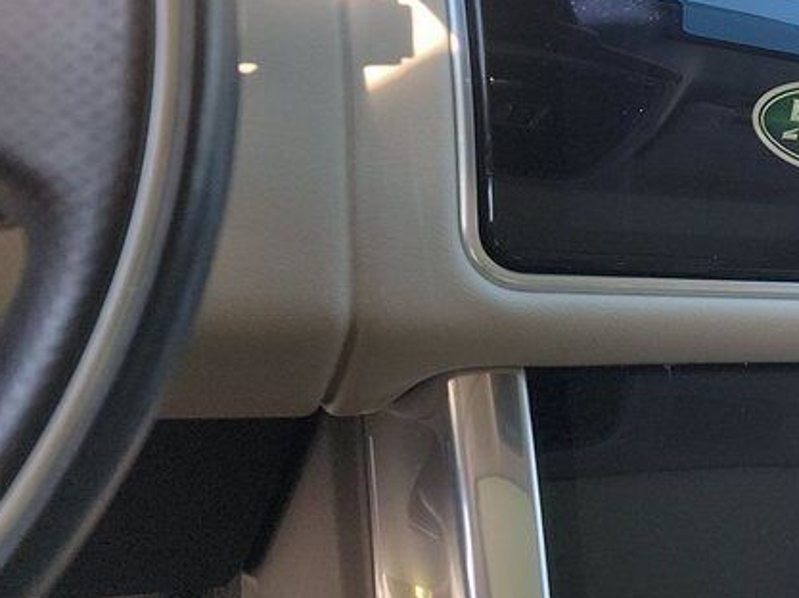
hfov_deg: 28.3
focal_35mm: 59
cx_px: 970
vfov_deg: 24.8
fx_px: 1361
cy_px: 301
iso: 83
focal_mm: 6.7
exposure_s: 1/119
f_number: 1.8
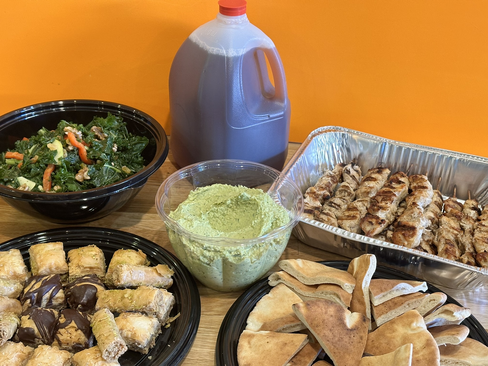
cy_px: 183
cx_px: 244
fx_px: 677
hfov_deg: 39.7
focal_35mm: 48
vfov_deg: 30.3
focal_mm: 6.86
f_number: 1.78
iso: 250
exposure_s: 1/60
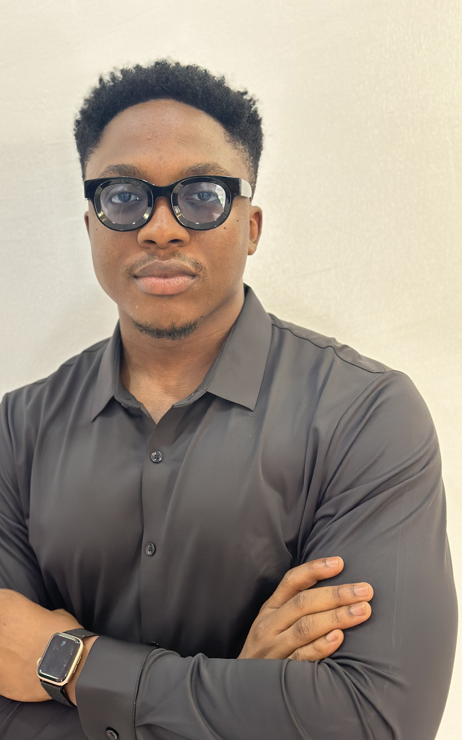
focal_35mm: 51
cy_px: 370
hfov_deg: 25.3
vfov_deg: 39.6
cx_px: 187
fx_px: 1028
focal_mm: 6.86
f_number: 1.78
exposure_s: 1/50
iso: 250
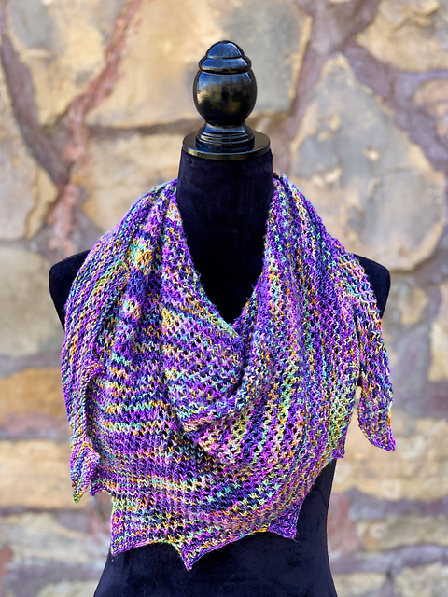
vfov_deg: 36.8
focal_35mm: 52
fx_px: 897
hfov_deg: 28.0
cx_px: 224
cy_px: 298
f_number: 2.4
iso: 50
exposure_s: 1/122
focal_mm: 6
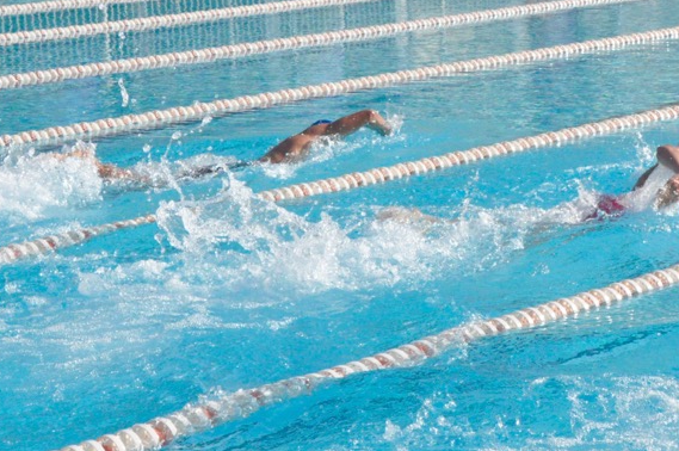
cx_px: 536
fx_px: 2543
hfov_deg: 15.1
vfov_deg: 10.1
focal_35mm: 135
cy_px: 101
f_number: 10
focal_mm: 40
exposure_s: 1/4000
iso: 3200
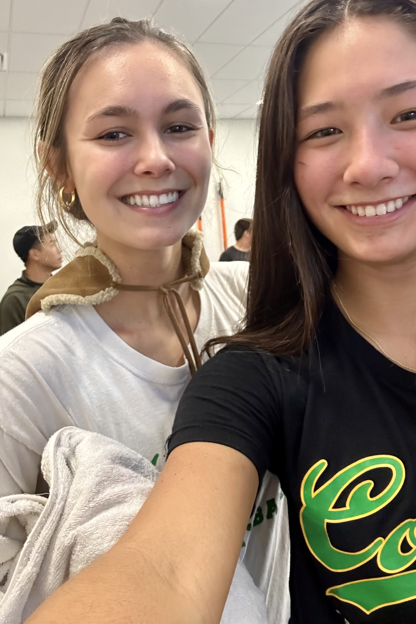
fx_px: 555
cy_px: 311
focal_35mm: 32
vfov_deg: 58.7
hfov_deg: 41.1
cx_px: 222
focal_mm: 2.69
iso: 250
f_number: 1.9
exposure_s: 1/60
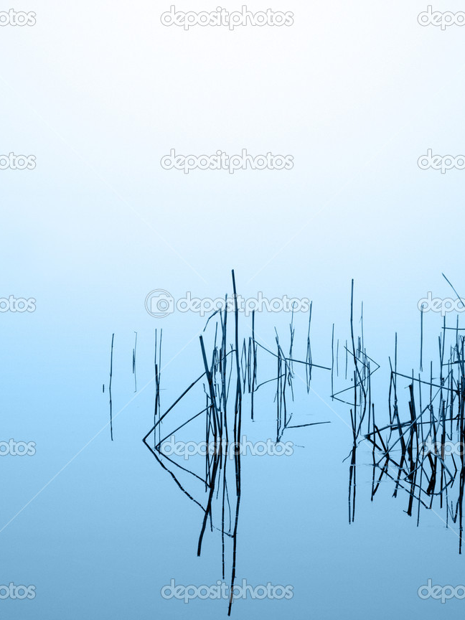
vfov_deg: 14.0
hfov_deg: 10.5
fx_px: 2525
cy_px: 304
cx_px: 227
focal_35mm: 141
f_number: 4.5
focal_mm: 25.4
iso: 100
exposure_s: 1/291
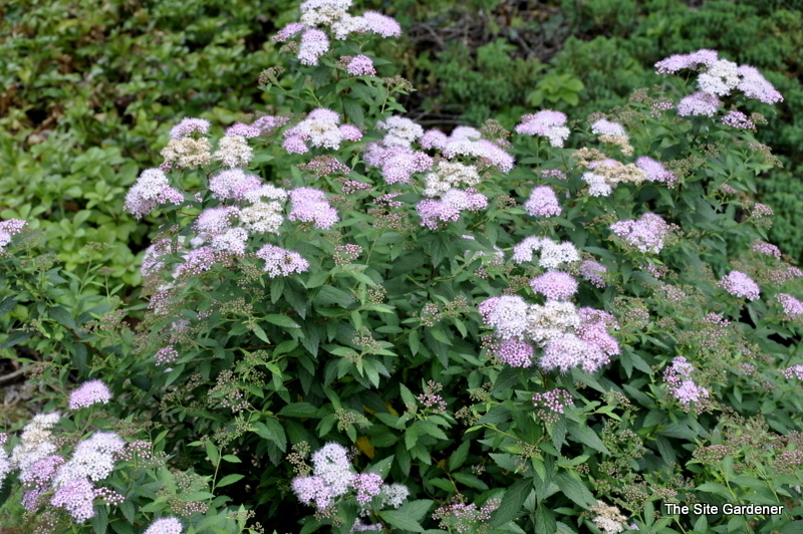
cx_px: 402
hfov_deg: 28.1
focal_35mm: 72
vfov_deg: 18.9
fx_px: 1605
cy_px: 267
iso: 200
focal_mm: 48
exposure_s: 1/80
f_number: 9
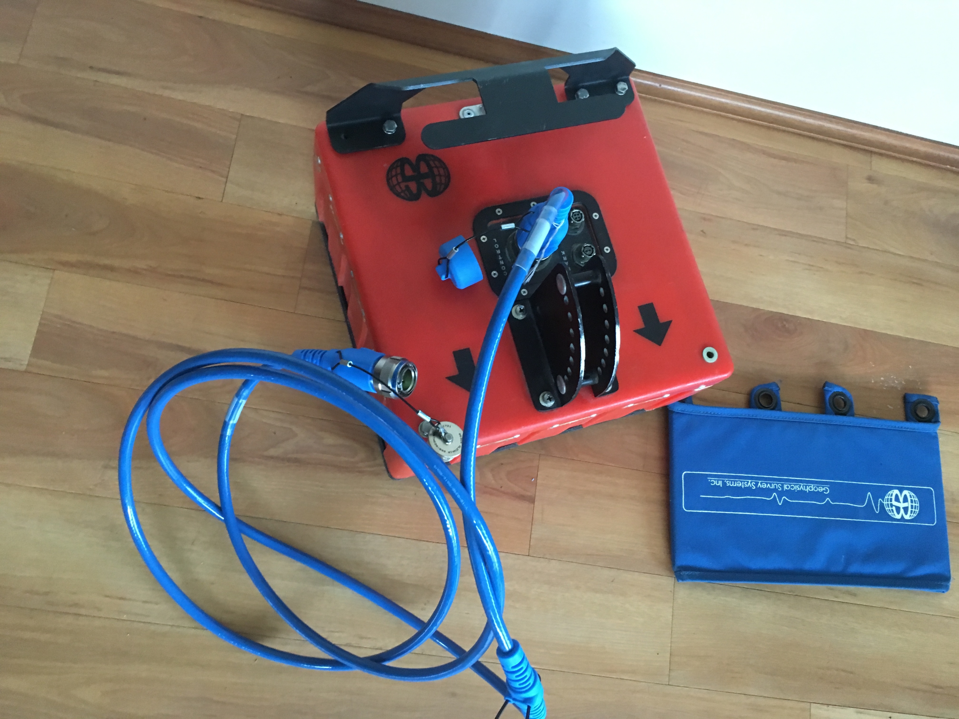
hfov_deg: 61.7
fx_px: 803
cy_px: 360
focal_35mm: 29
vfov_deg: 48.2
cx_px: 480
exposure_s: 1/17
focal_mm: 4.15
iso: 250
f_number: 2.2
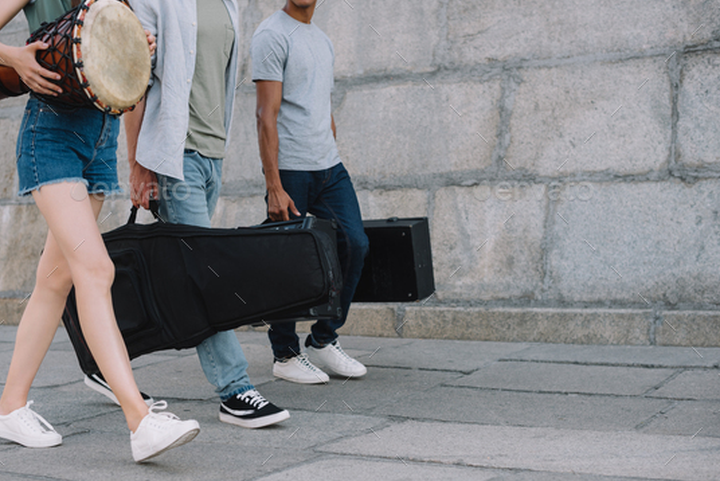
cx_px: 328
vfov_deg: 24.6
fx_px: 1101
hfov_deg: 36.2
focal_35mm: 55
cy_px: 254
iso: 320
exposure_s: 1/500
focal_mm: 50
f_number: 3.5
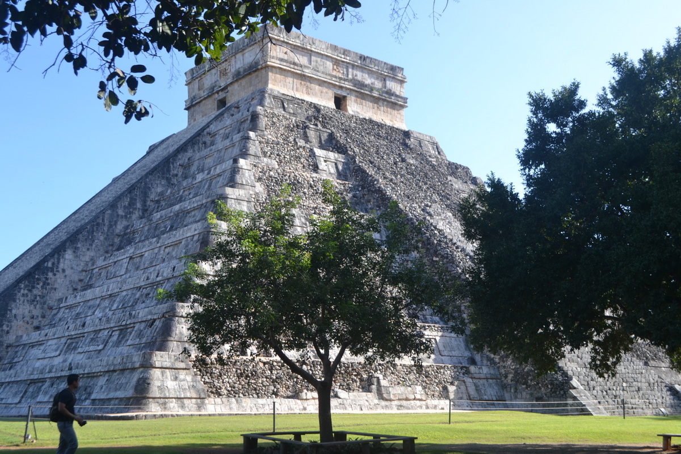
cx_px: 340
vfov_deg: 29.9
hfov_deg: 43.6
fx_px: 851
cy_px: 227
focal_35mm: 45
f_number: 6.3
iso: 100
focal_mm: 30
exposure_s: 1/160
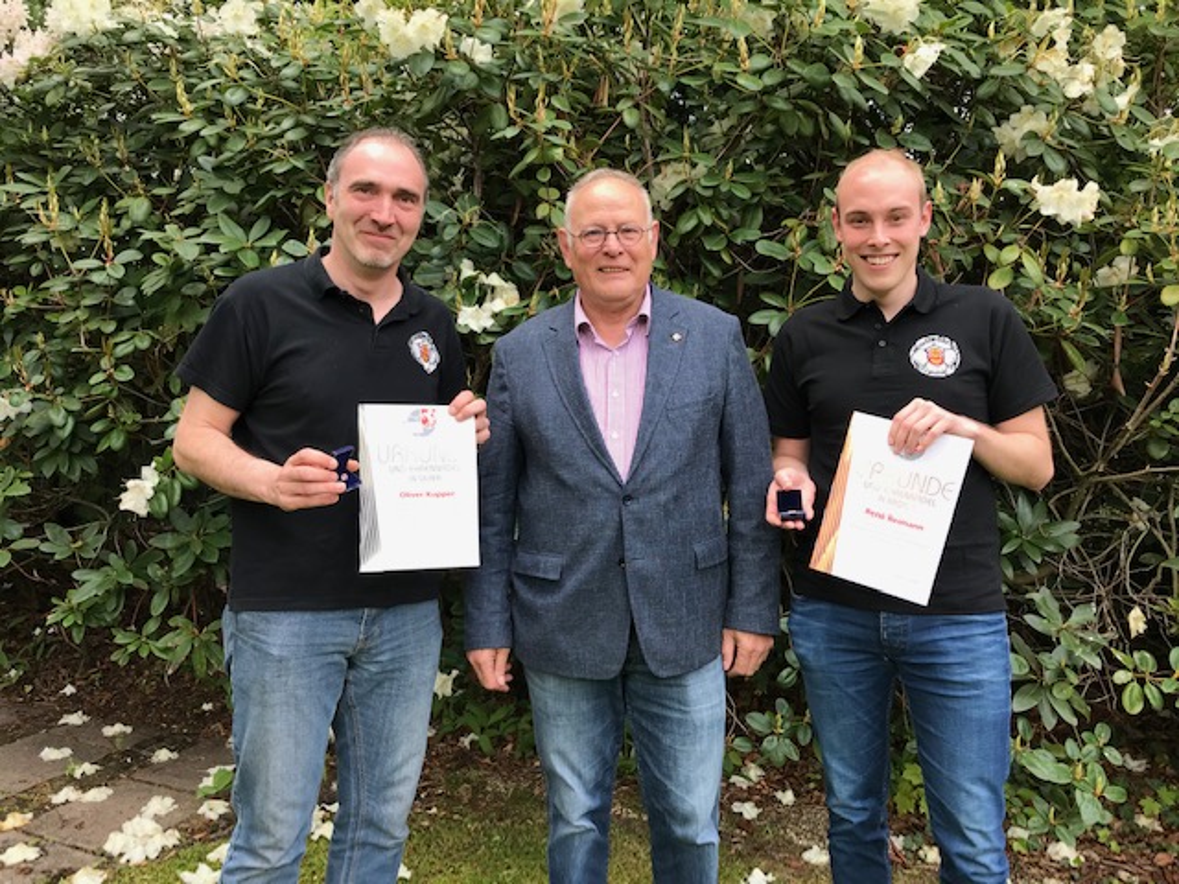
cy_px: 442
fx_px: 954
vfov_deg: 49.7
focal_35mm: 28
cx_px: 590
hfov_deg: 63.4
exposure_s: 1/204
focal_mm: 3.99
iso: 20
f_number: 1.8
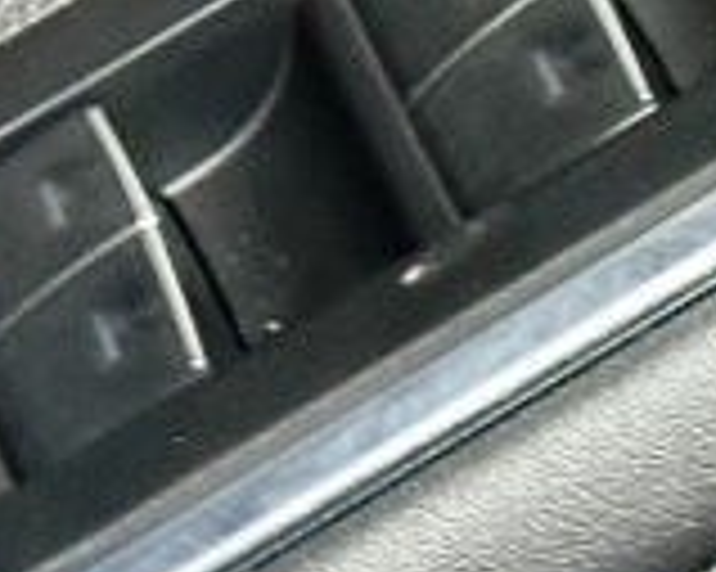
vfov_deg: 5.0
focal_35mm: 302
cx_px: 707
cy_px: -586
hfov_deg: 6.4
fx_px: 6396
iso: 500
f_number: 1.78
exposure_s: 1/30
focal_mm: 6.86
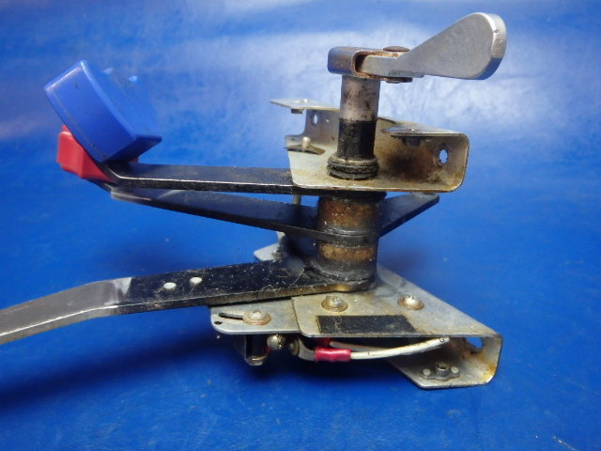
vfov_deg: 49.7
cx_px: 300
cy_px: 226
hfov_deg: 63.4
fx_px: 486
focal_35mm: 28
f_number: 3.9
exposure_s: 1/30
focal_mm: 5
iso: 640
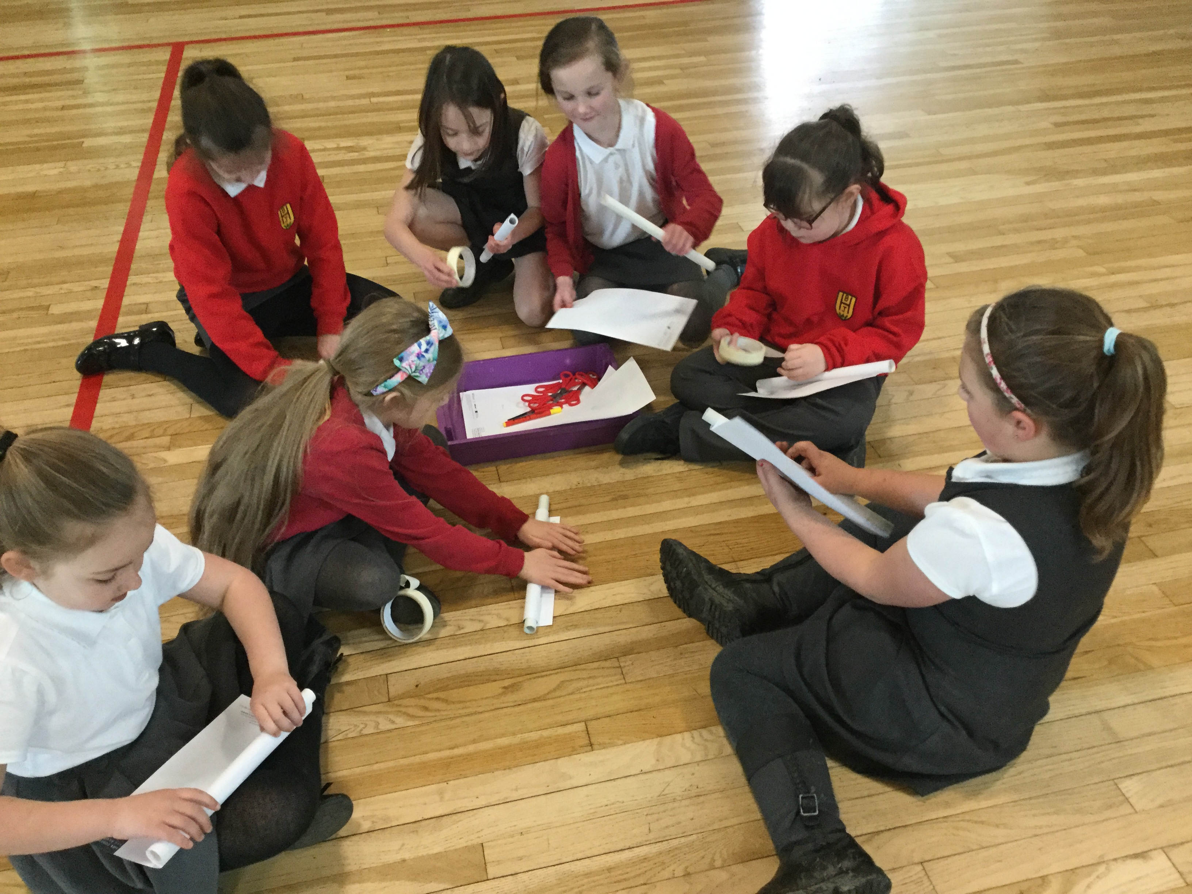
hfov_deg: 58.4
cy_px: 447
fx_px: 1067
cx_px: 596
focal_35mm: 31
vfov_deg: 45.4
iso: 250
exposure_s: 1/33
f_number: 2.4
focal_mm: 3.3
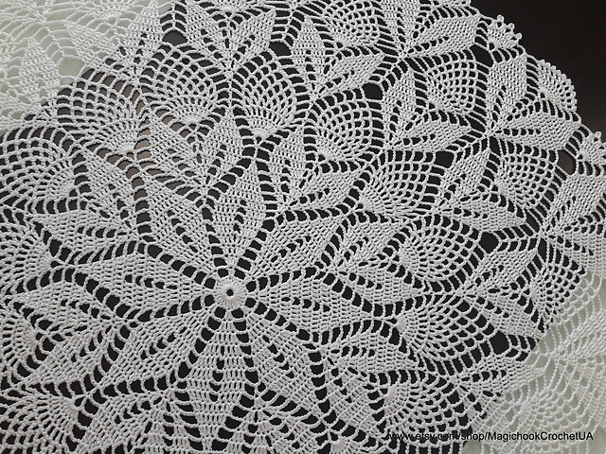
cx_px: 303
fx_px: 490
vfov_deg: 49.7
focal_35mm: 28
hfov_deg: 63.4
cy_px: 227
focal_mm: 3.7
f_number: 1.9
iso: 64
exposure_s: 1/33
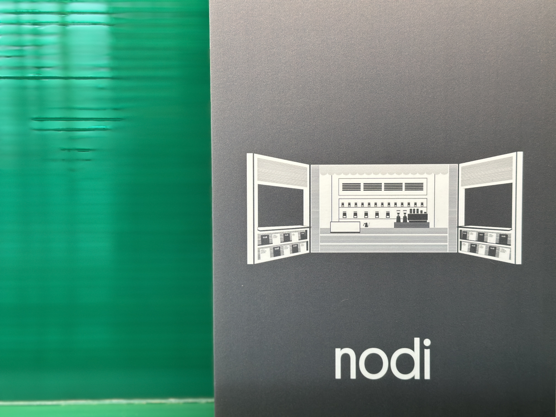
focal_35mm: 48
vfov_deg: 30.3
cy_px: 208
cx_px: 278
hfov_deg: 39.7
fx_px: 771
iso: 125
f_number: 1.78
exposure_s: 1/82
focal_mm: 6.86
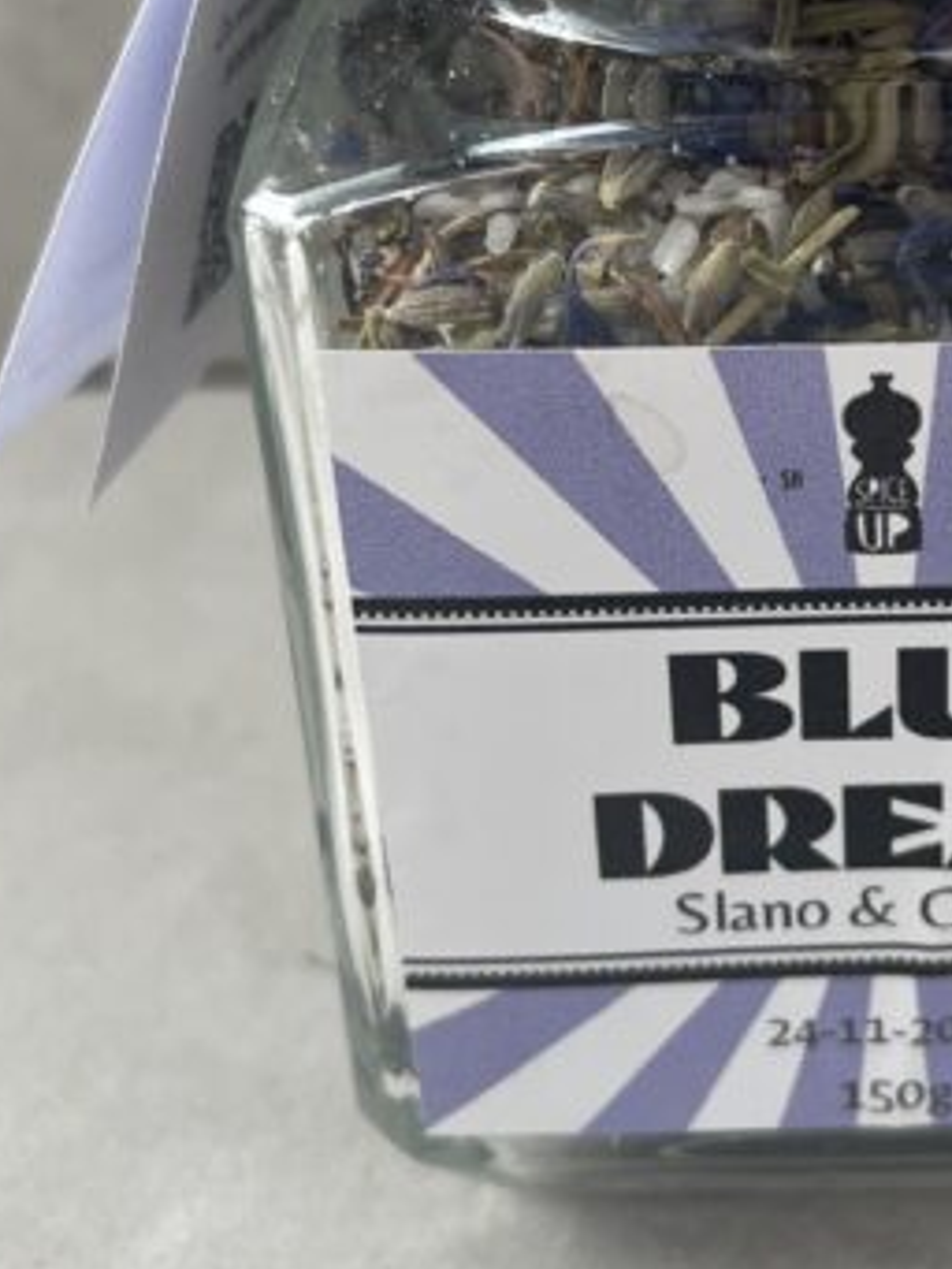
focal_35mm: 61
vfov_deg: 31.4
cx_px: 941
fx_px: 2235
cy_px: 413
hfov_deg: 23.1
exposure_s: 1/167
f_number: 1.6
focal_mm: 5.1
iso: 40
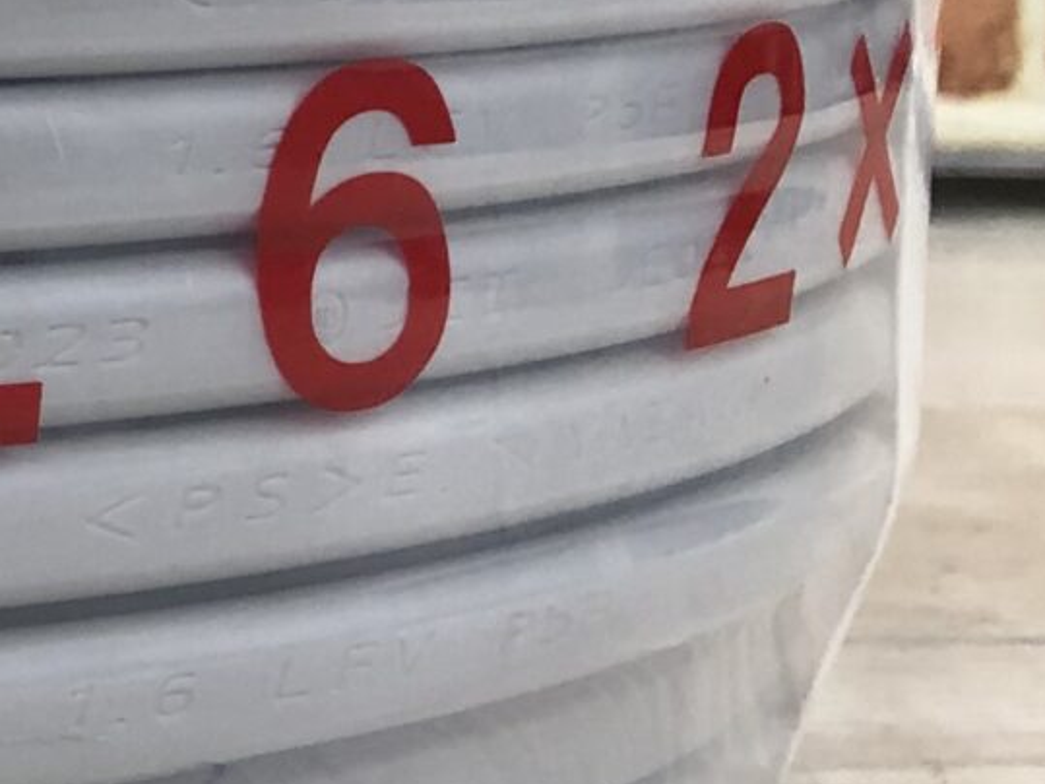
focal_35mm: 133
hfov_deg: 12.5
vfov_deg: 11.1
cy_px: 268
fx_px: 4014
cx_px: -1241
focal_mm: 3.99
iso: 32
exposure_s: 1/33
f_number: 1.8
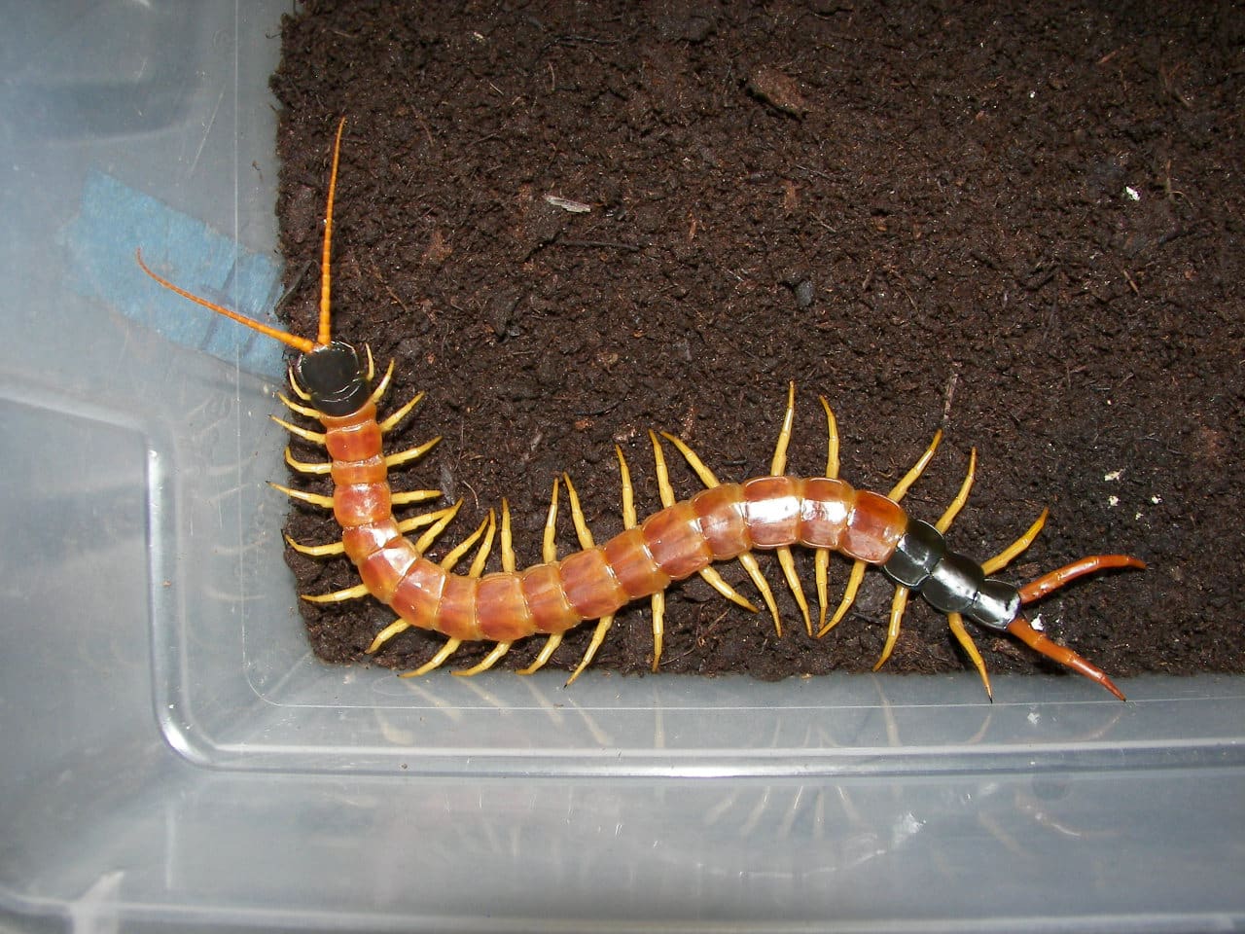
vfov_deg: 39.7
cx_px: 622
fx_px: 1295
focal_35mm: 36
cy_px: 467
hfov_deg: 51.4
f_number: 2.8
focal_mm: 6
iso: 100
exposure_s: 1/30
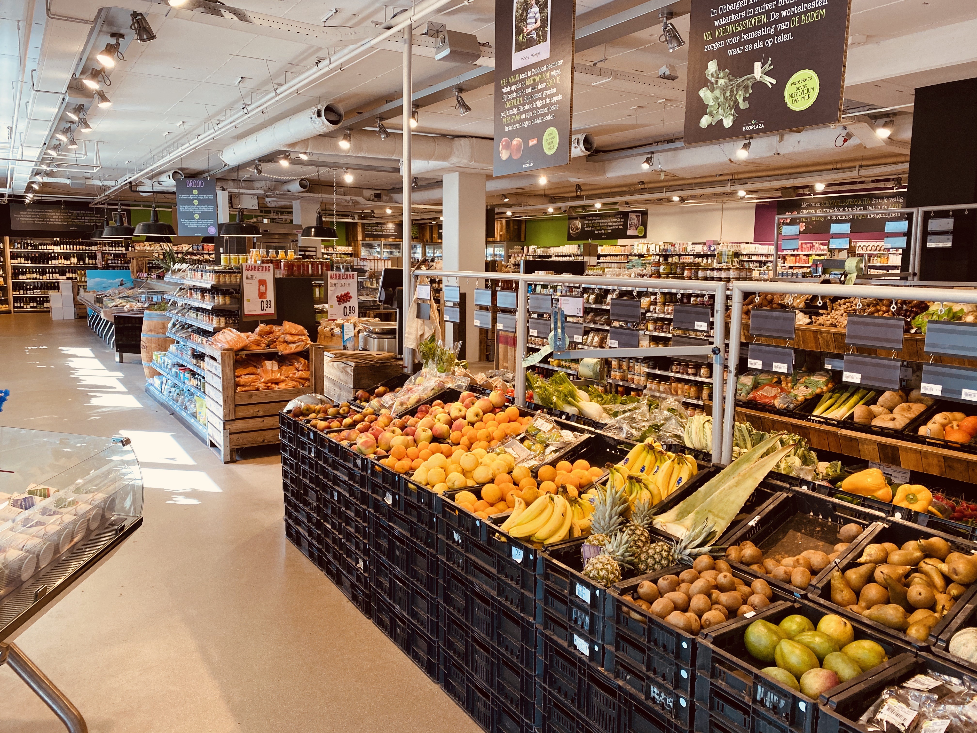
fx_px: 734
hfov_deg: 67.3
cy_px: 366
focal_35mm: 26
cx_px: 488
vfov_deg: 53.1
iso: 125
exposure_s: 1/121
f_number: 1.8
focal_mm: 4.25
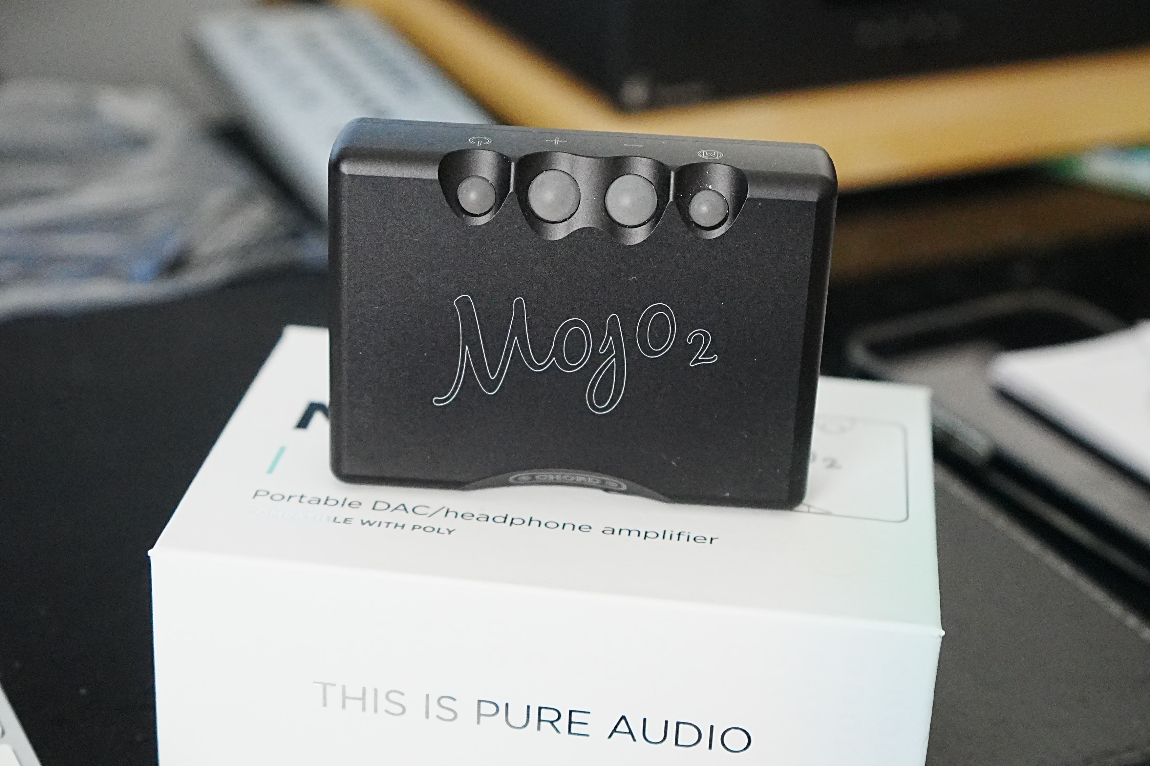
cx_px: 575
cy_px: 383
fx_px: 2012
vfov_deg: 21.6
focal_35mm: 63
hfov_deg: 31.9
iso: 6400
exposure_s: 1/200
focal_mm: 42
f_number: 4.5
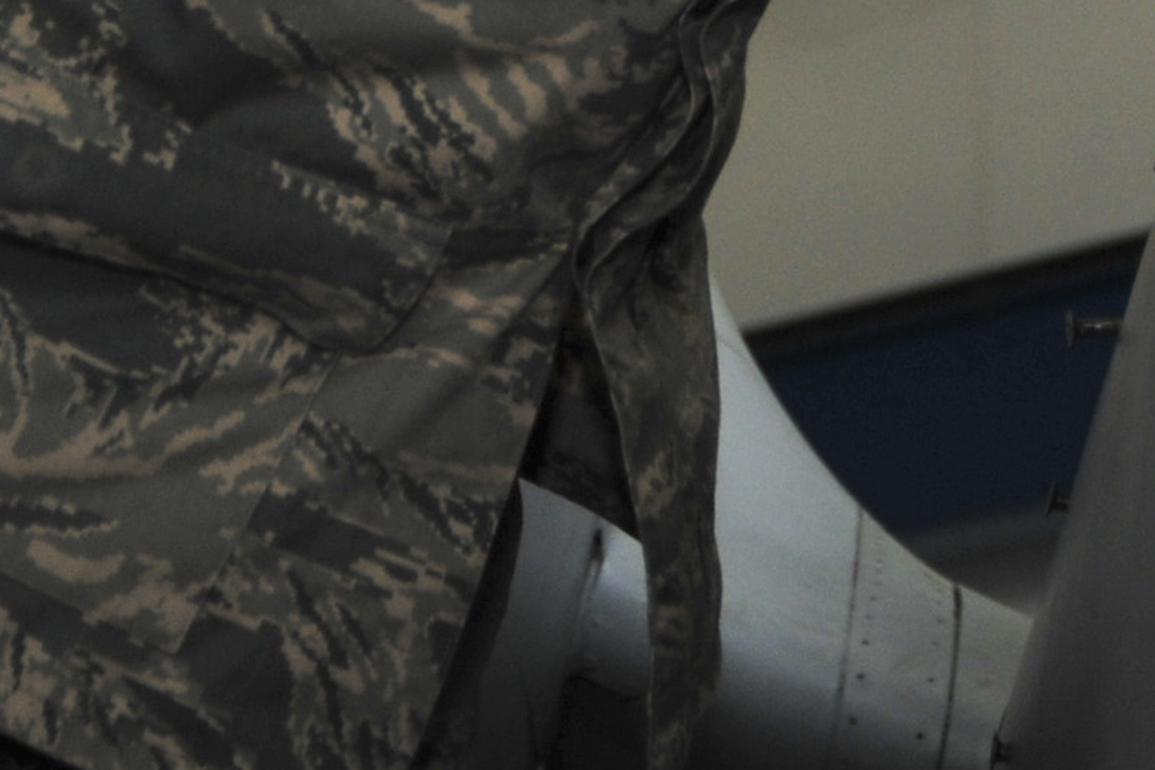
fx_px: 8116
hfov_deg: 8.1
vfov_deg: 5.4
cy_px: -521
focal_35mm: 253
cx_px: 883
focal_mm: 62
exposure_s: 1/125
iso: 500
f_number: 5
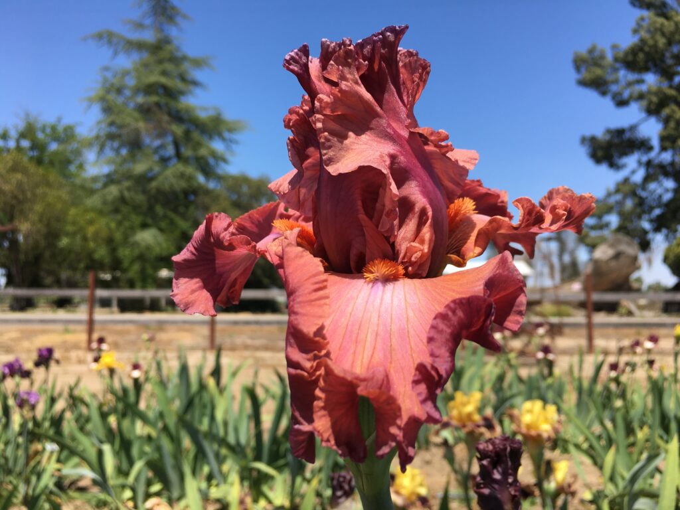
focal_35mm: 29
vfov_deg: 48.2
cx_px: 340
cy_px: 255
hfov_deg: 61.7
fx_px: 570
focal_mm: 4.15
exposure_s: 1/1012
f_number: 2.2
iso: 25
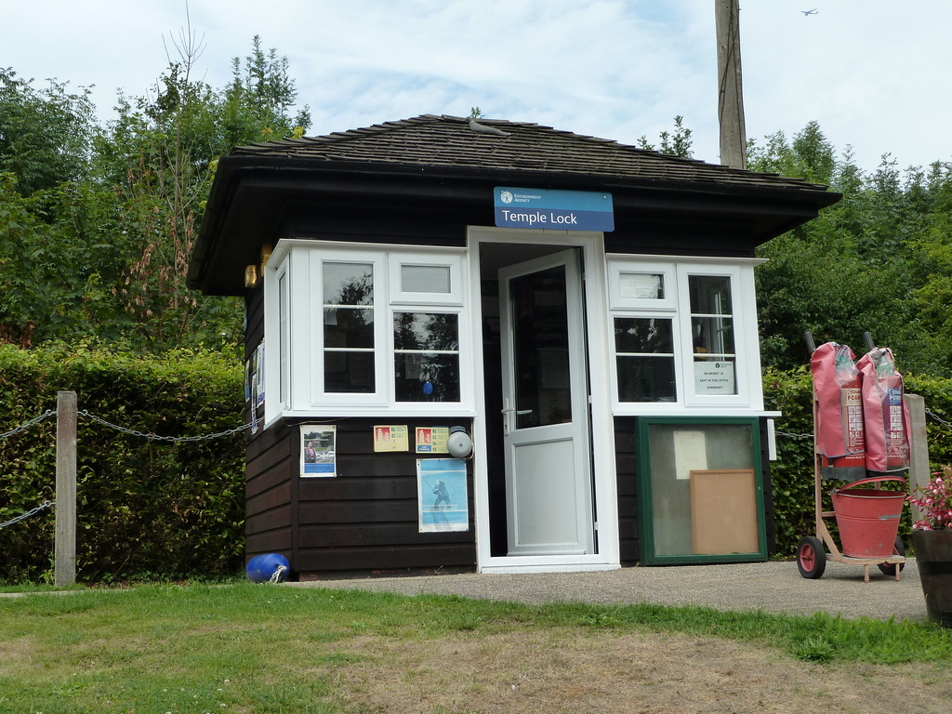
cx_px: 476
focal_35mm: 44
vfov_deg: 32.9
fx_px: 1210
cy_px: 357
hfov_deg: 42.9
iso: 125
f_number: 4
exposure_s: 1/400
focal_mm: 7.3
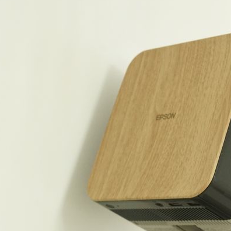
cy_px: 163
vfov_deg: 15.8
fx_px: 830
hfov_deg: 15.6
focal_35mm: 110
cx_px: 211
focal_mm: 50
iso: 2500
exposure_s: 1/30
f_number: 6.3
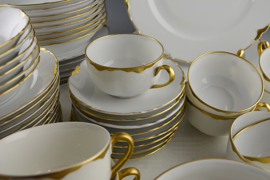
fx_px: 247
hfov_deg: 57.2
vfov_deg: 40.0
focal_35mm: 33
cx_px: 135
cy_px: 90
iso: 250
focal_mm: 22
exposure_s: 1/125
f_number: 5.6
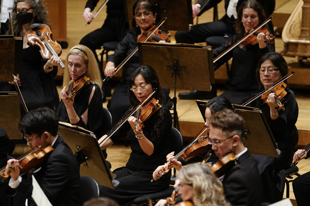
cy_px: 103
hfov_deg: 7.5
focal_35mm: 276
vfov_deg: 5.0
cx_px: 155
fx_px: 2376
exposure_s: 1/400
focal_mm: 276
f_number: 4
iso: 2000
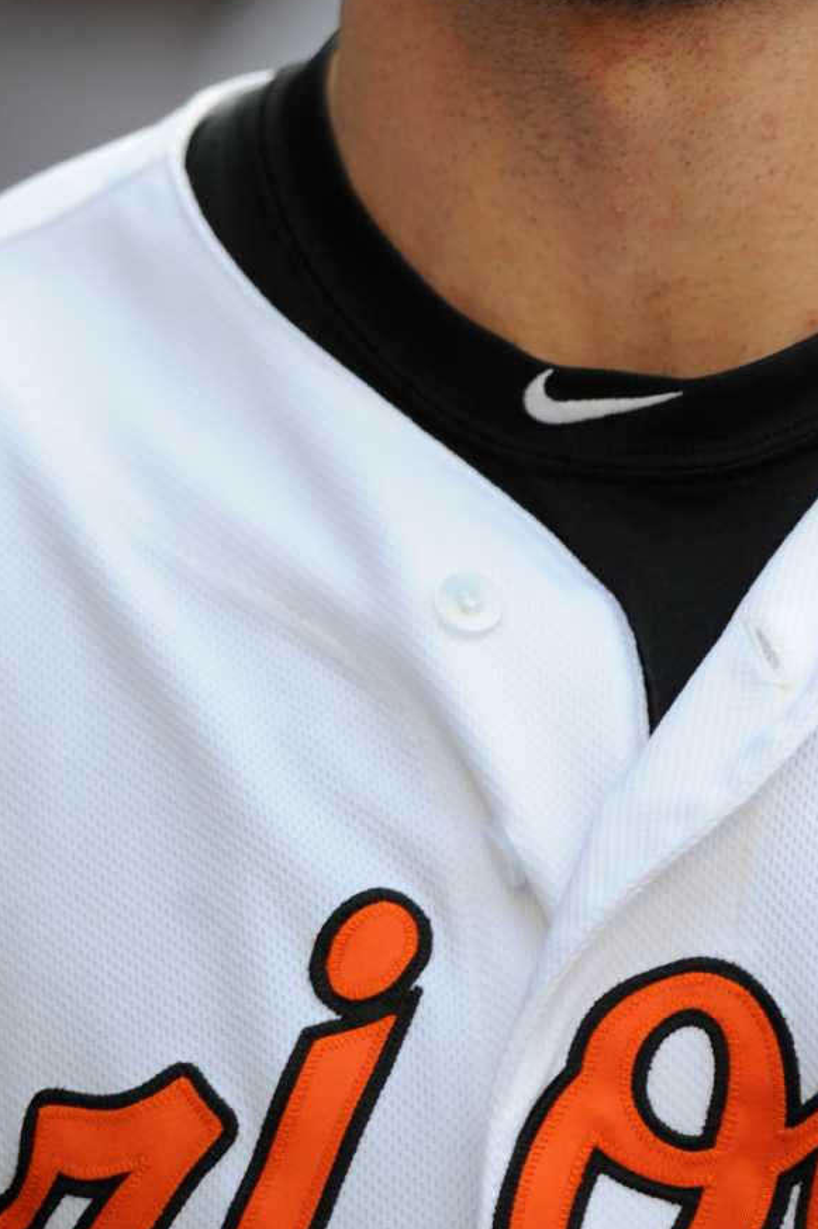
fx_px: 32006
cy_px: -41
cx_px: 887
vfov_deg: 2.2
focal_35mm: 938
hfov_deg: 1.5
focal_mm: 400
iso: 800
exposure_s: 1/800
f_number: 4.5
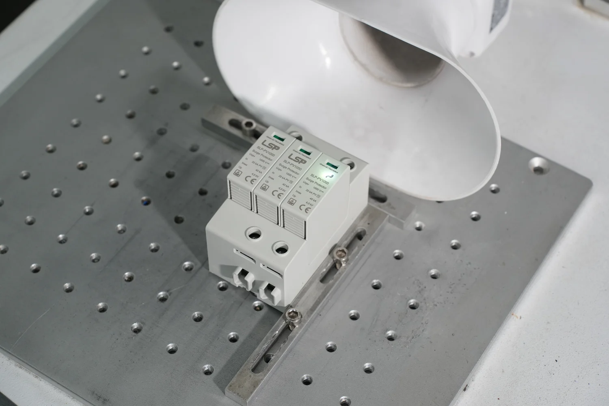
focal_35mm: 75
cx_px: 304
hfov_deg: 27.0
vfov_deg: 18.2
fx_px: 1269
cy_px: 203
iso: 800
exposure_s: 1/200
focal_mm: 75
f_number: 6.3
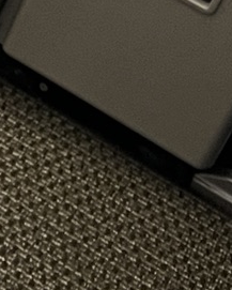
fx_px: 1604
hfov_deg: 7.1
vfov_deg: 9.1
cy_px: -440
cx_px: -554
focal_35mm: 187
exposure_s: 1/54
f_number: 1.5
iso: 400
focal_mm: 5.7
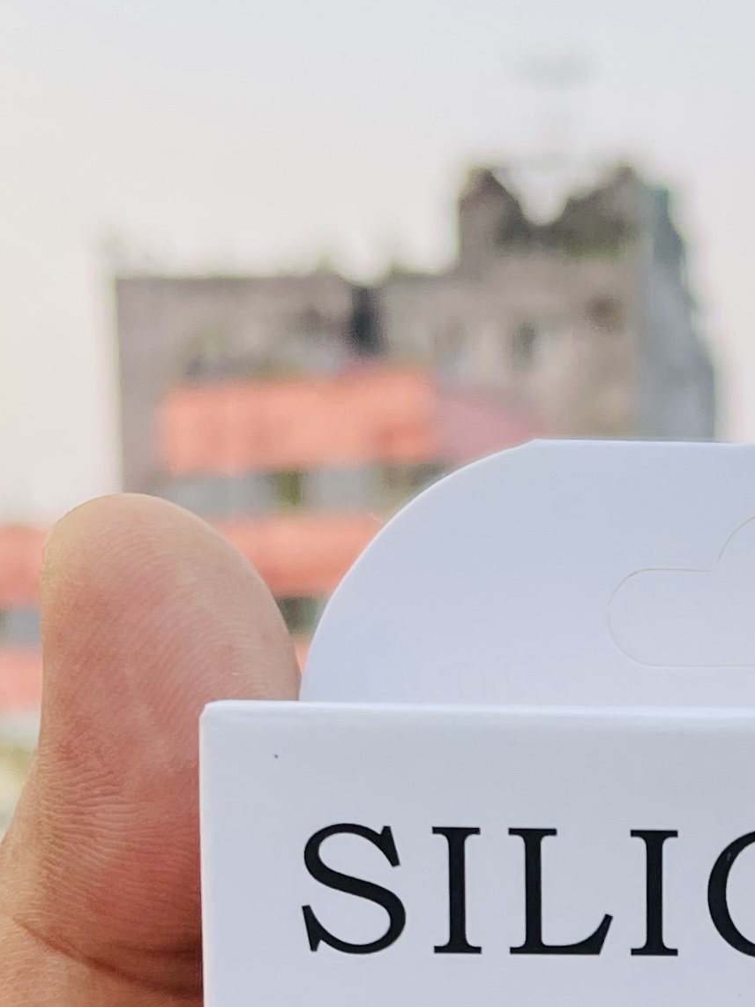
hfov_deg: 16.6
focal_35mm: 86
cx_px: 845
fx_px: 2500
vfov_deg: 21.1
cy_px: 1226
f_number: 1.6
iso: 50
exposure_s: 1/362
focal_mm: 4.2
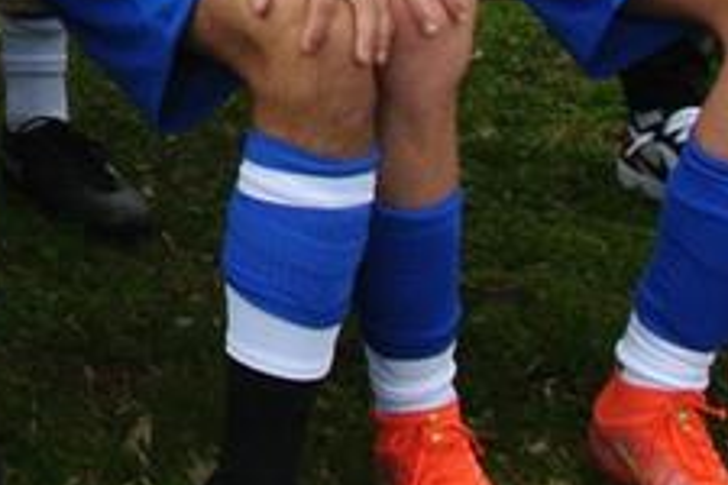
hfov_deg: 7.6
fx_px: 5075
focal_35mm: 251
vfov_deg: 5.3
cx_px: -1111
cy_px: -786
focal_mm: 13
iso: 200
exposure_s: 1/250
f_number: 4
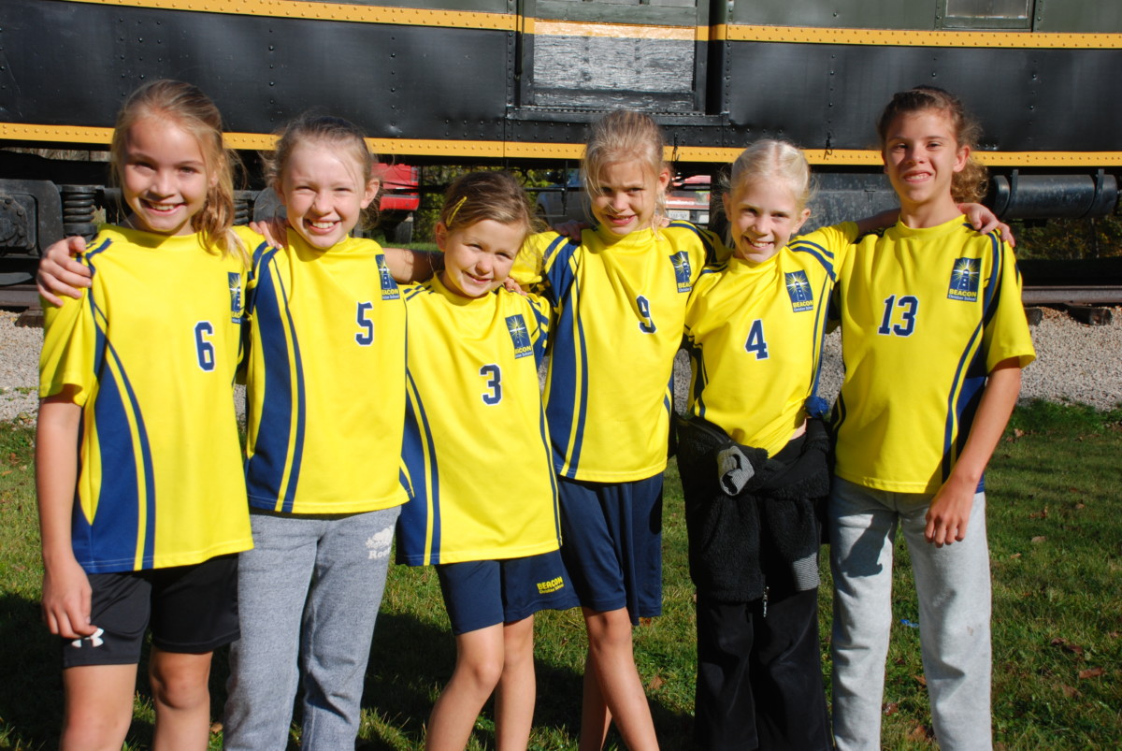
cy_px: 376
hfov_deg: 37.8
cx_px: 561
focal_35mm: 52
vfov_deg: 25.8
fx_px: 1638
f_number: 7.1
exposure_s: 1/320
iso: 100
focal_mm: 35
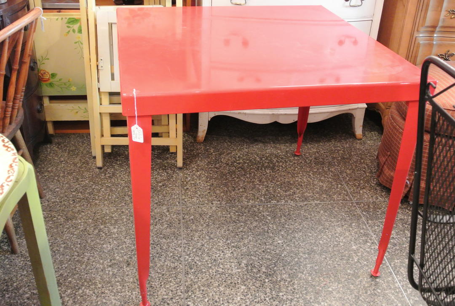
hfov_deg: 51.8
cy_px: 153
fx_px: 469
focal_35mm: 37
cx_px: 228
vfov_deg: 36.1
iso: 1250
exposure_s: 1/15
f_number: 4
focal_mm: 14
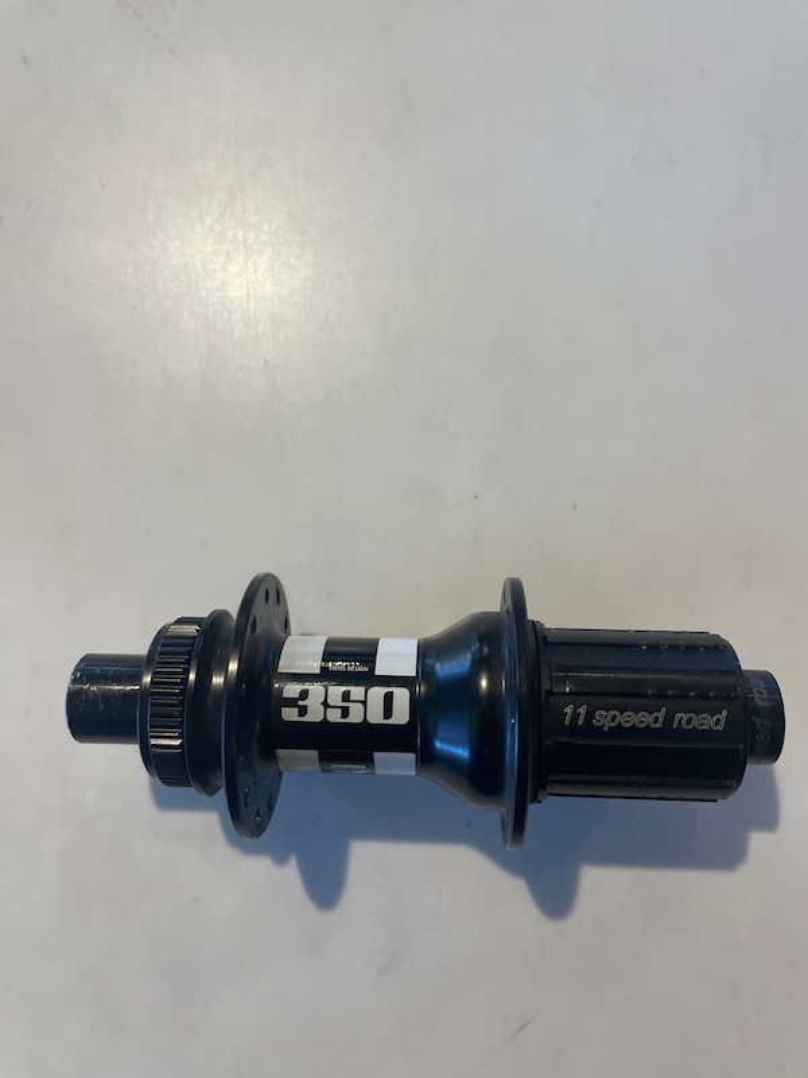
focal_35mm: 26
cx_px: 404
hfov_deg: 53.1
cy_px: 539
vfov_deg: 67.3
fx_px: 809
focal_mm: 4.2
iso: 125
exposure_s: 1/120
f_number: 1.6
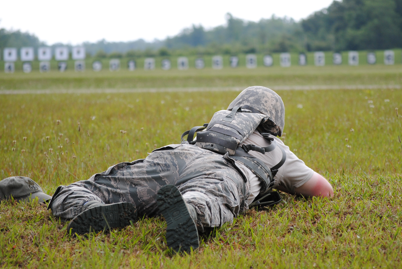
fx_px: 2191
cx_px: 224
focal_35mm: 196
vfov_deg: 7.0
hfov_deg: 10.5
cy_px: 123
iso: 200
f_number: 4.5
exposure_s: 1/640
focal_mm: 102
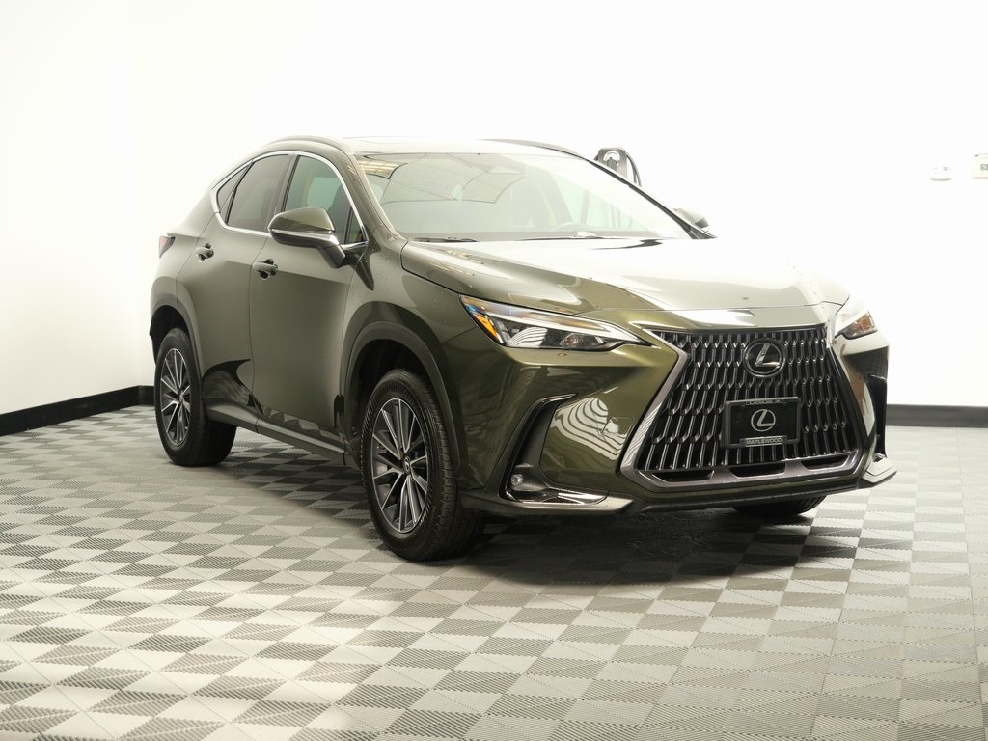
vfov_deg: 26.1
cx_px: 494
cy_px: 370
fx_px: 1598
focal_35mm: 56
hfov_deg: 34.3
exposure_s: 1/200
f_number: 4.7
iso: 400
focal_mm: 28
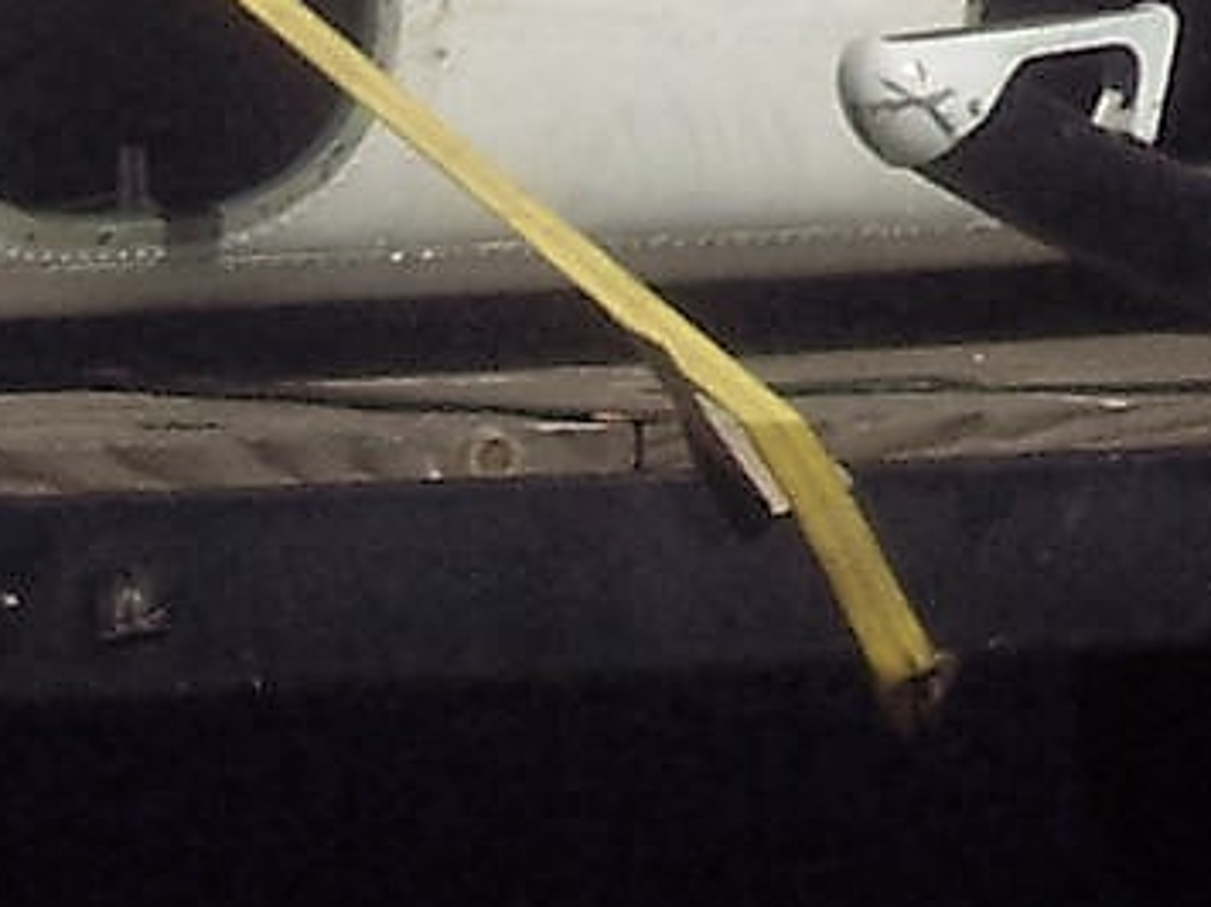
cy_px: -1391
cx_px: 1890
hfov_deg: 3.8
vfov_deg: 2.8
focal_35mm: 525
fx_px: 18360
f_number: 8
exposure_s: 1/750
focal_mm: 18.7
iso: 100
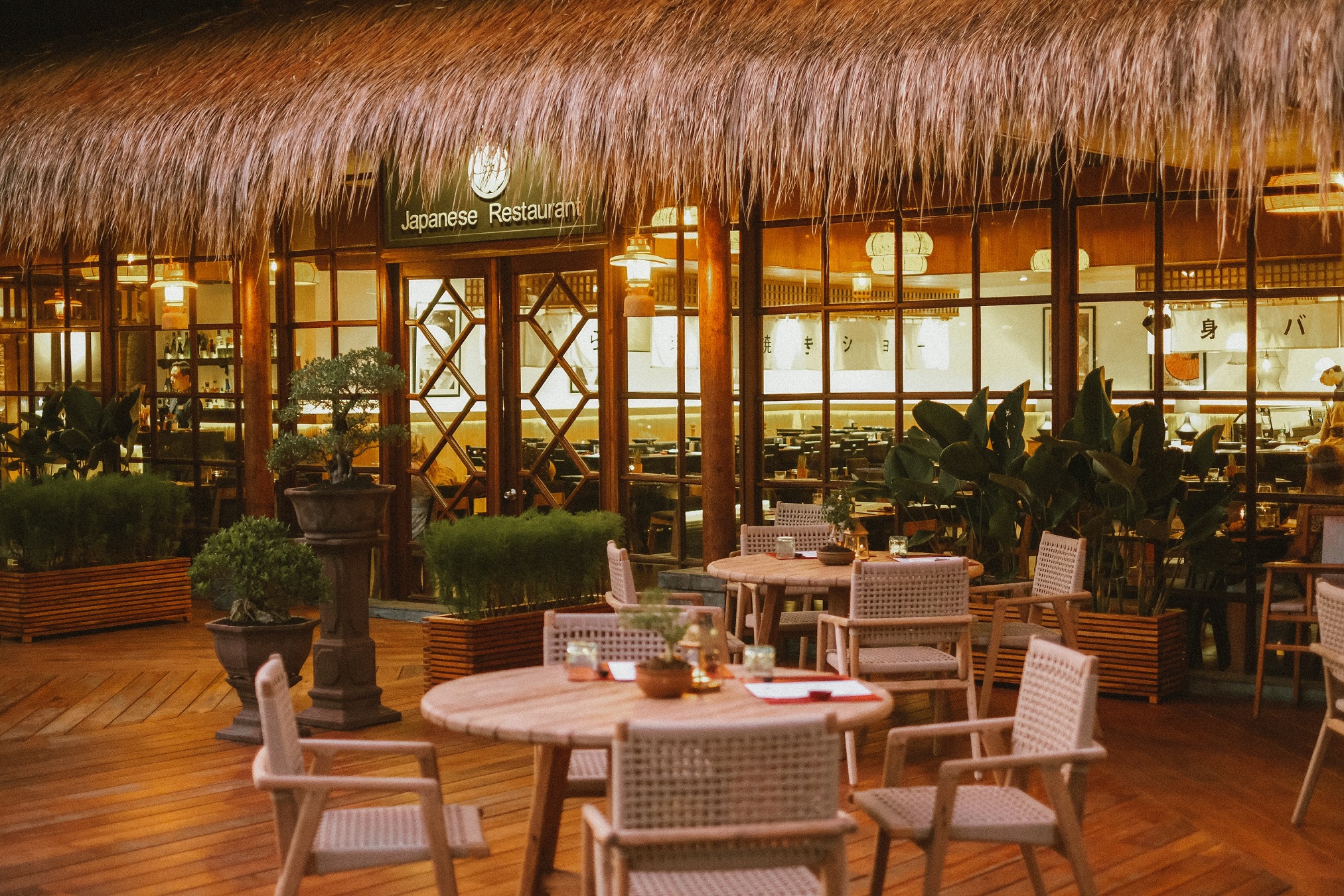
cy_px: 448
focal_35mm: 53
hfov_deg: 37.5
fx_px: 1979
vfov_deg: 25.5
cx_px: 672
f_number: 1.4
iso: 5000
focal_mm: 35
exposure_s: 1/125
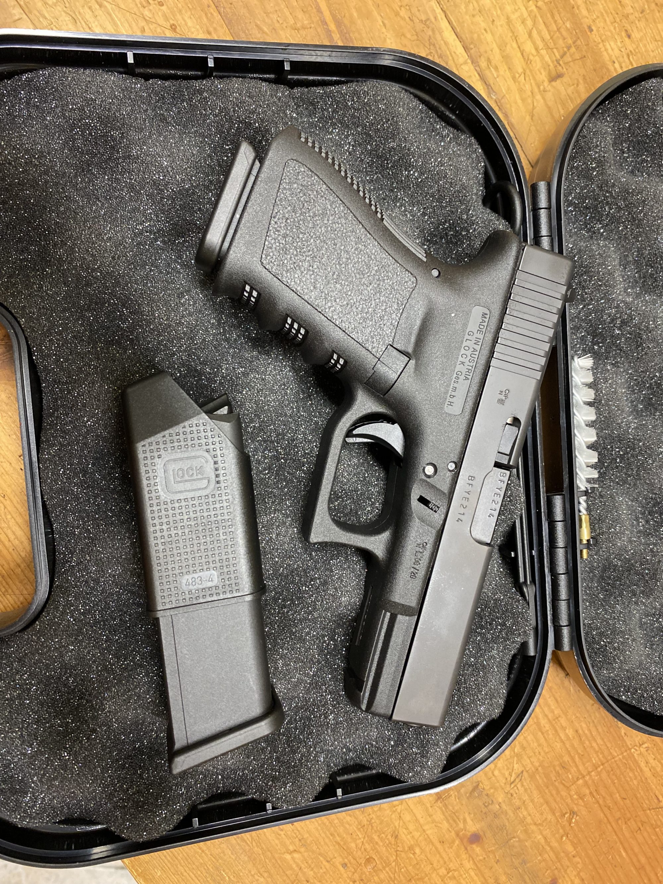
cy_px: 442
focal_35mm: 26
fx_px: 664
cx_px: 332
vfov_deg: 67.3
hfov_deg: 53.1
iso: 400
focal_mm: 4.25
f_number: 1.8
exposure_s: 1/33
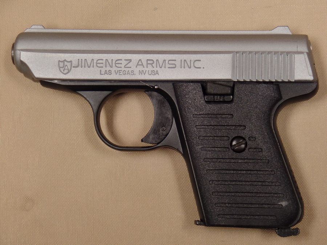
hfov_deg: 21.1
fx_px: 879
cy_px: 122
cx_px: 164
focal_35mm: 93
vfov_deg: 15.9
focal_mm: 16.5
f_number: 3.9
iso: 240
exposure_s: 1/45
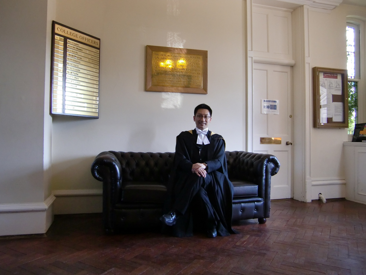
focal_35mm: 28
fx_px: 296
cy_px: 138
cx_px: 183
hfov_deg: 63.4
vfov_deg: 49.7
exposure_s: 1/60
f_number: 2.6
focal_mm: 4.9
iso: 250
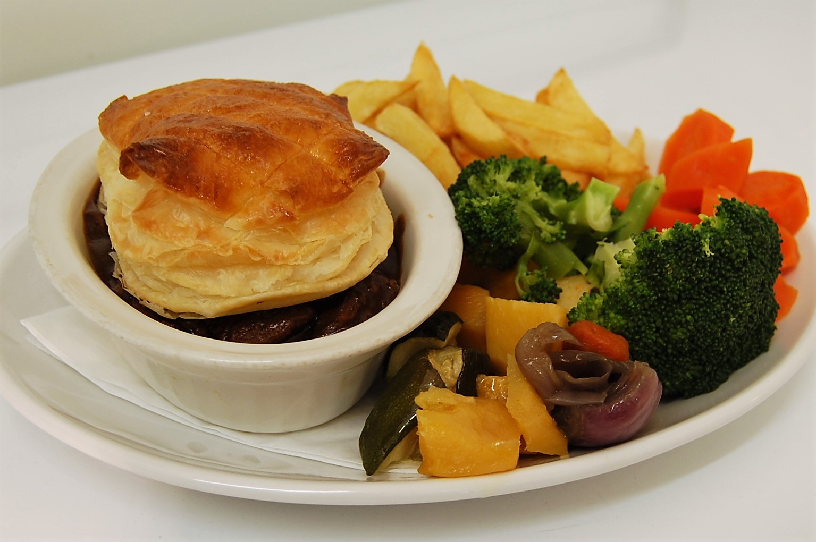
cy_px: 271
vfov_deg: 47.8
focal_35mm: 27
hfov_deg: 67.4
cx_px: 408
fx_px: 611
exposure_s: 1/25
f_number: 3.5
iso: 200
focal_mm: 18
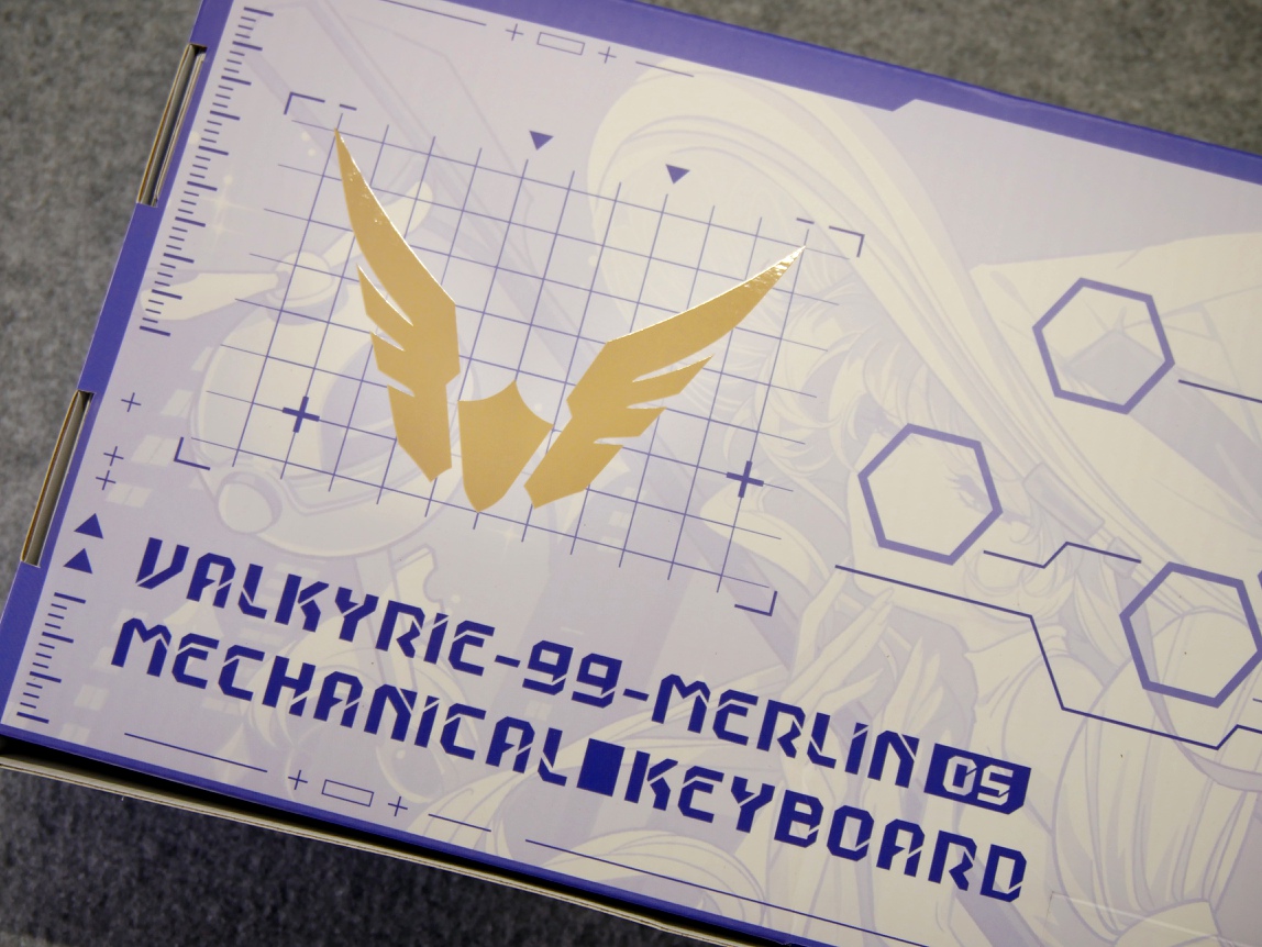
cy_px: 474
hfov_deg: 38.2
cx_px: 631
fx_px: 1824
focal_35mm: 50
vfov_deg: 29.1
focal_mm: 25
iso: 320
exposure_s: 1/60
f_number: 4.9
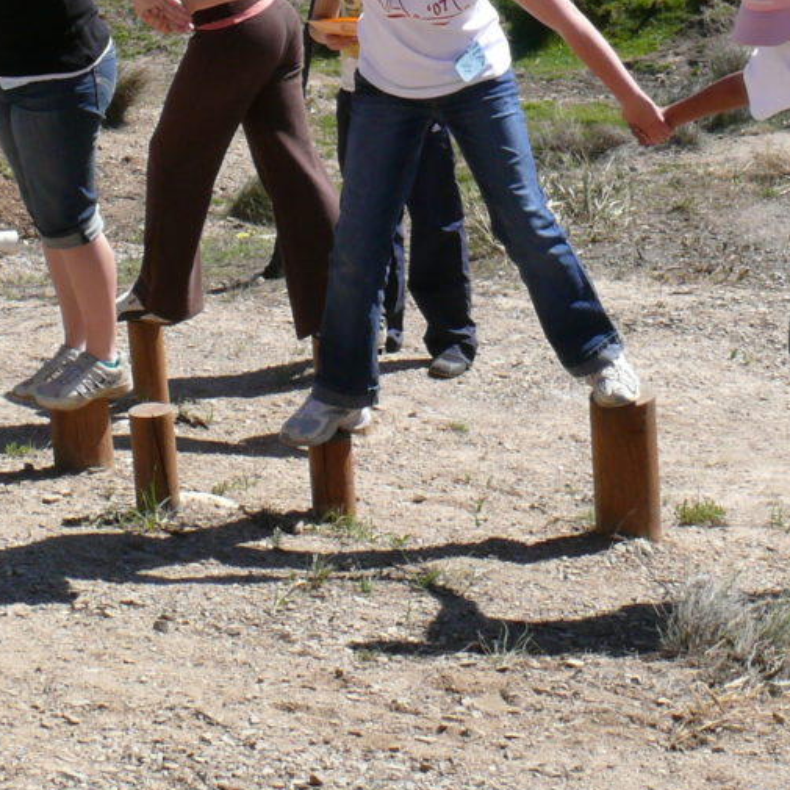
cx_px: 440
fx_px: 2530
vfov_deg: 17.5
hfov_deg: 17.7
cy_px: 59
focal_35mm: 98
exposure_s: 1/320
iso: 100
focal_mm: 7.4
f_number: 5.6
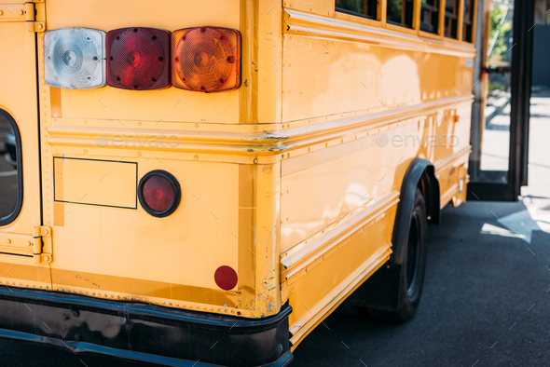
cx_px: 275
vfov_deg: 27.0
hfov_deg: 39.6
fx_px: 764
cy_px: 184
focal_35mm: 50
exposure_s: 1/640
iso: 100
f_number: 3.5
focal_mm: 50
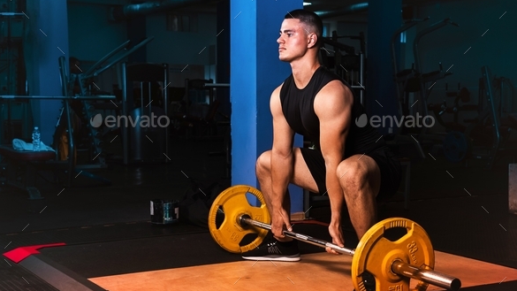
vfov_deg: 21.4
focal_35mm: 56
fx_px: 768
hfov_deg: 37.2
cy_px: 162
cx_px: 260
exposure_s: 1/180
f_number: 5.6
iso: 400
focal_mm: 35
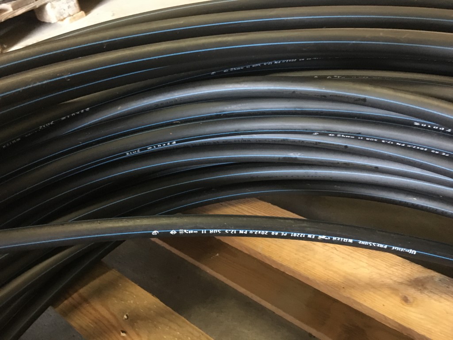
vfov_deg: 48.2
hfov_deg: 61.7
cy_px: 170
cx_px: 226
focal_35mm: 29
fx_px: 380
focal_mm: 4.15
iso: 320
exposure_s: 1/17
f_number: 2.2
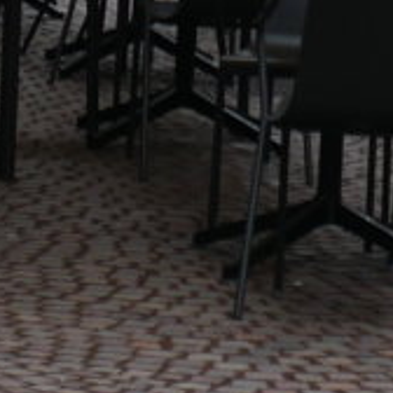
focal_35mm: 369
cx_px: 316
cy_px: -1193
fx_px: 4740
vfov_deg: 4.4
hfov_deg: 4.7
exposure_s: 1/500
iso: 200
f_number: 3.2
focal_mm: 25
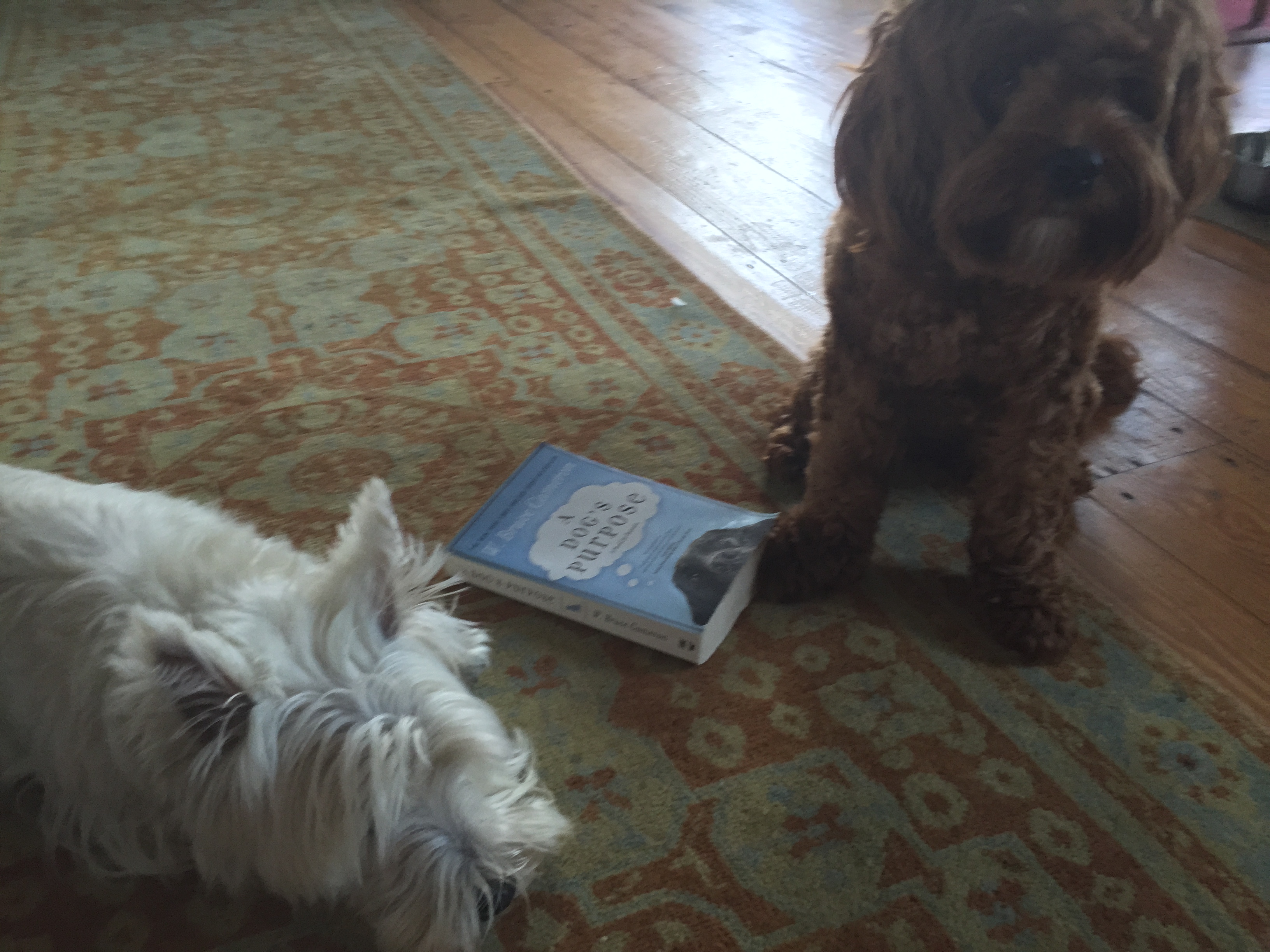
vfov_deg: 48.2
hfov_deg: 61.7
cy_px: 476
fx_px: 1064
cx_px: 635
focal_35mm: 29
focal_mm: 4.15
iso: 200
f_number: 2.2
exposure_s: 1/30
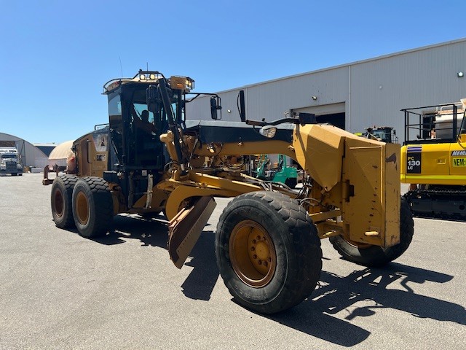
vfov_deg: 53.1
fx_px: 350
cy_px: 175
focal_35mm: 26
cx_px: 233
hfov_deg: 67.3
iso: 50
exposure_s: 1/3257
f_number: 1.5
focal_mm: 5.7
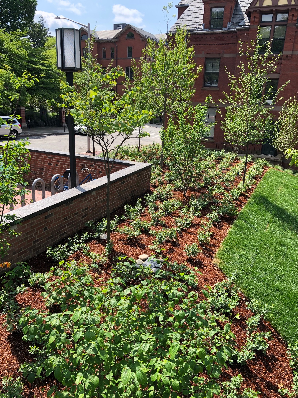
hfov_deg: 49.7
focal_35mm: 28
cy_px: 199
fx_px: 321
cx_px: 149
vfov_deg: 63.4
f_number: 1.8
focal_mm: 3.99
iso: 20
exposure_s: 1/738
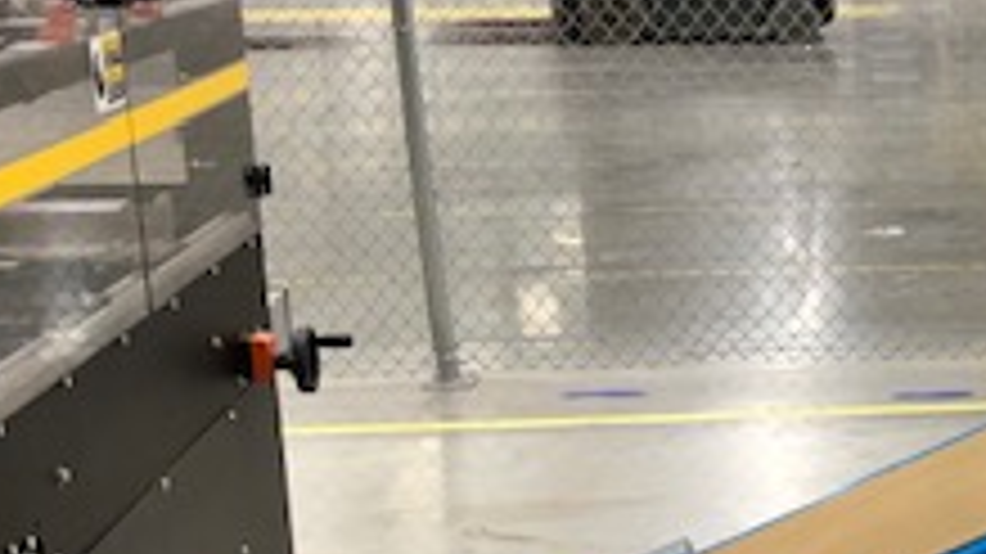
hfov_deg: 22.2
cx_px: 1171
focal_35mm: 89
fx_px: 2326
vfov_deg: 13.5
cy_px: 477
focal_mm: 3.99
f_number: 1.8
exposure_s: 1/15
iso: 50
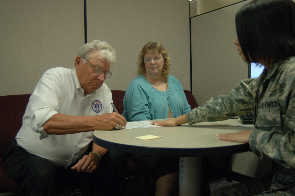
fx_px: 282
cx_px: 148
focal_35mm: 34
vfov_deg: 38.3
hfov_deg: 55.2
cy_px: 98
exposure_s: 1/20
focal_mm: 23
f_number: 3.8
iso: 500
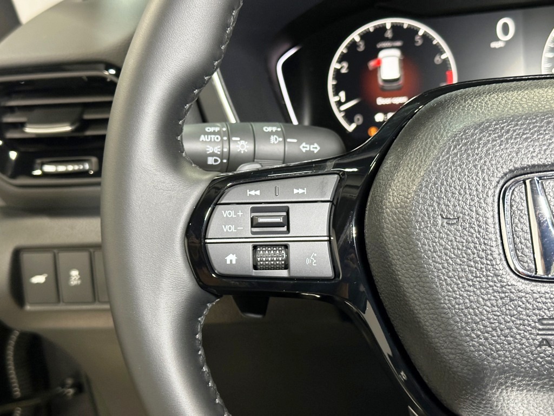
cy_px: 208
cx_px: 277
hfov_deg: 39.7
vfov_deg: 30.3
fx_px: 768
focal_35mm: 48
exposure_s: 1/30
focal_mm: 6.86
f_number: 1.78
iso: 500
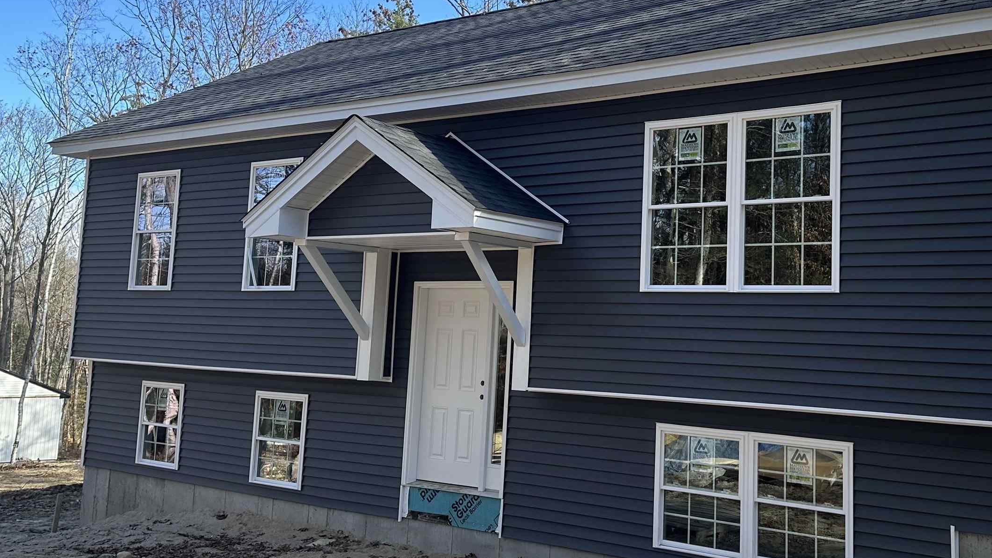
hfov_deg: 52.2
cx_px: 622
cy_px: 223
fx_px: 1000
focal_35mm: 38
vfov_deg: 31.1
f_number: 1.78
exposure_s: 1/1107
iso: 80
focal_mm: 6.86
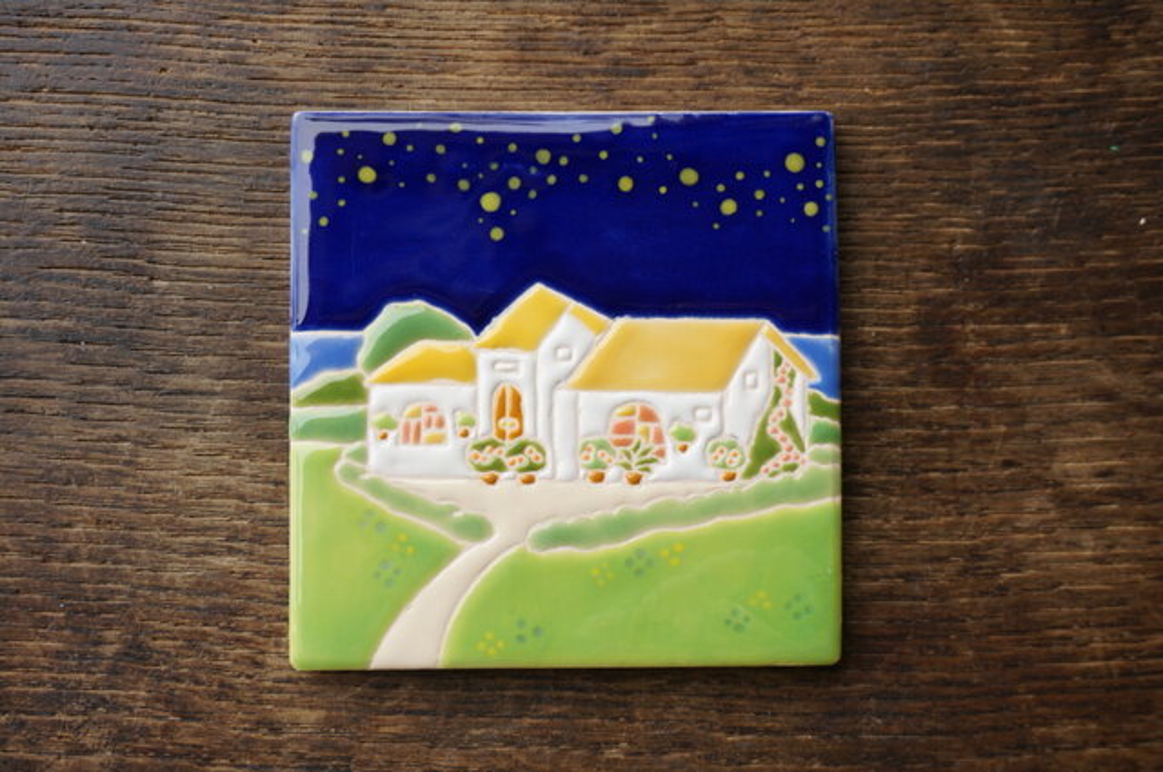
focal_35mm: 44
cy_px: 386
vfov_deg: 30.8
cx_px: 582
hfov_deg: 45.0
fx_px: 1403
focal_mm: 29
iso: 100
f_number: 4.5
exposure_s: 1/60
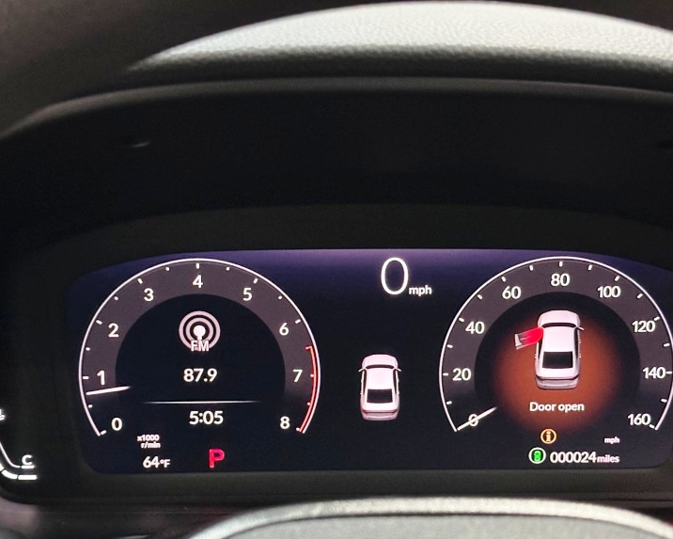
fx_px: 1335
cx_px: 357
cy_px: 358
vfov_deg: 22.7
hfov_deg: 28.3
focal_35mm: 67
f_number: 1.78
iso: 640
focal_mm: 6.86
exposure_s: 1/24
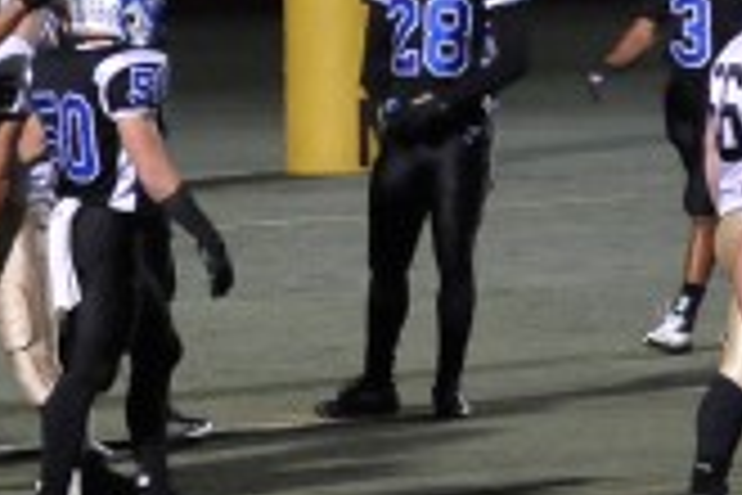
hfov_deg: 2.8
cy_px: -40
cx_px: -317
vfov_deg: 1.9
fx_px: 15169
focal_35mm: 736
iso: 2000
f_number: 6.7
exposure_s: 1/180
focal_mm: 112
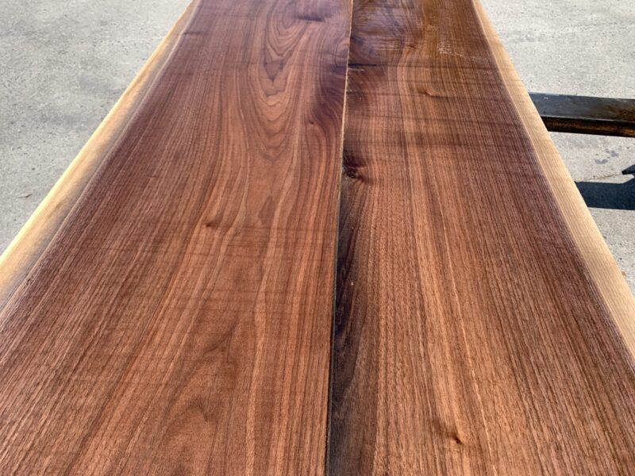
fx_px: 477
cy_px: 238
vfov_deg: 53.1
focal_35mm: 26
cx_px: 318
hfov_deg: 67.3
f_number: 1.8
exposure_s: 1/1266
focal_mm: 4.25
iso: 25
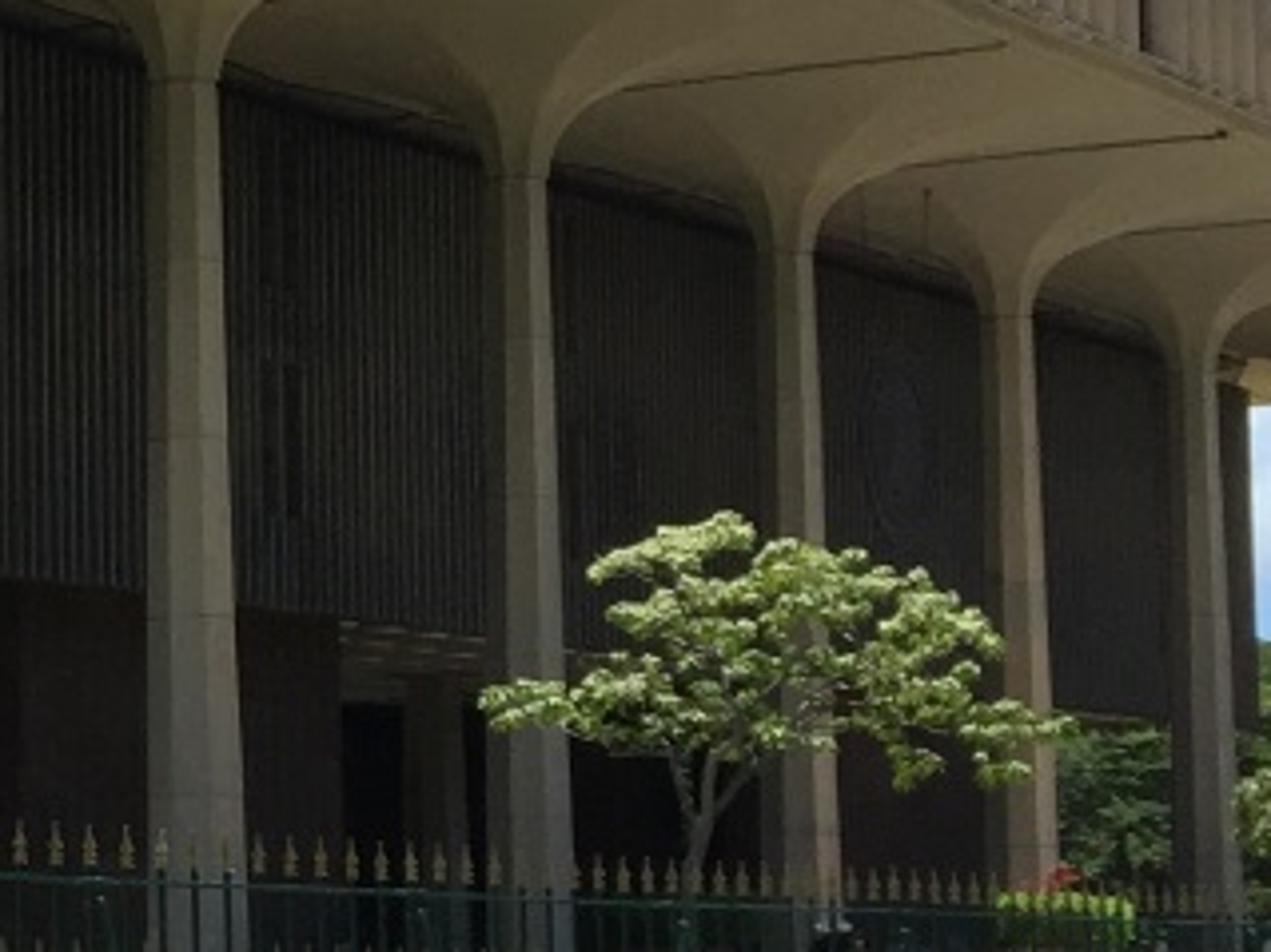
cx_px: -1299
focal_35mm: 131
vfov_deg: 11.3
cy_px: 745
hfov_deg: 13.0
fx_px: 4808
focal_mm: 4.15
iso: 32
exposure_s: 1/2198
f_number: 2.2
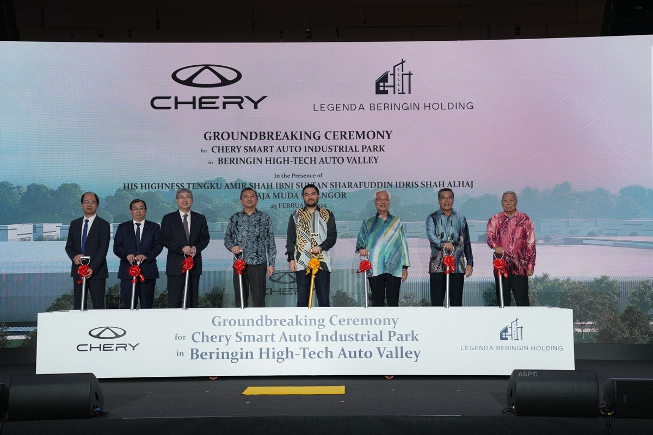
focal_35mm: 58
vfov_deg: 23.4
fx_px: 1052
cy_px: 218
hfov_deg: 34.5
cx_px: 326
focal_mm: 58
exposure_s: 1/125
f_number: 6.3
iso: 1600
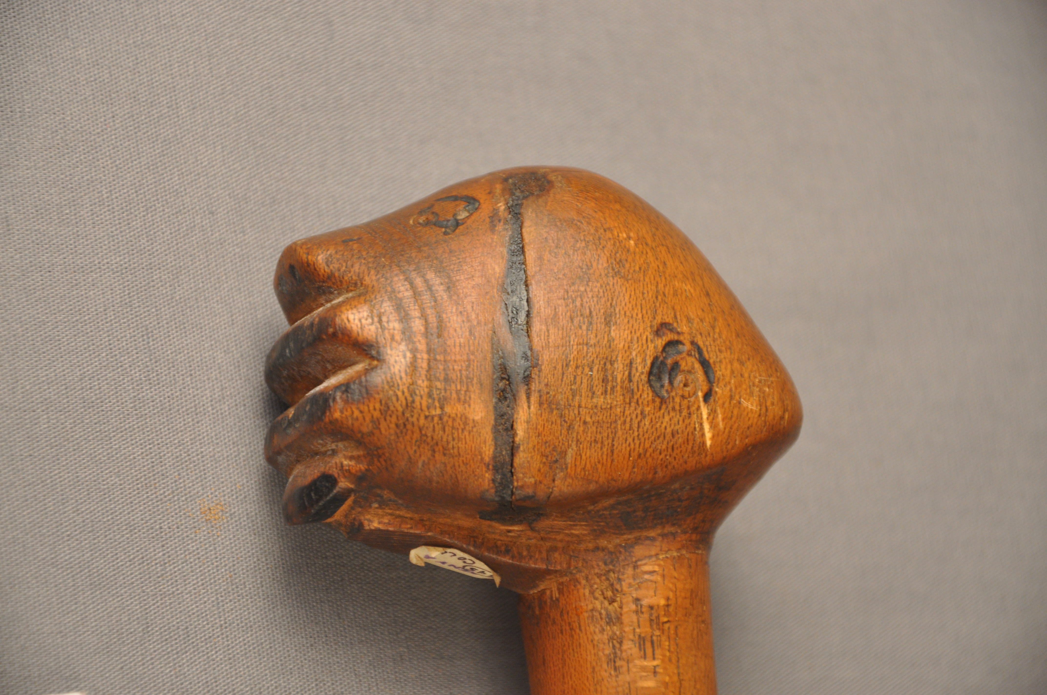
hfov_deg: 13.1
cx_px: 524
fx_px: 4575
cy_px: 348
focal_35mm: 158
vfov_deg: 8.7
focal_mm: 105
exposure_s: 1/60
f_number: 5.6
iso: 640
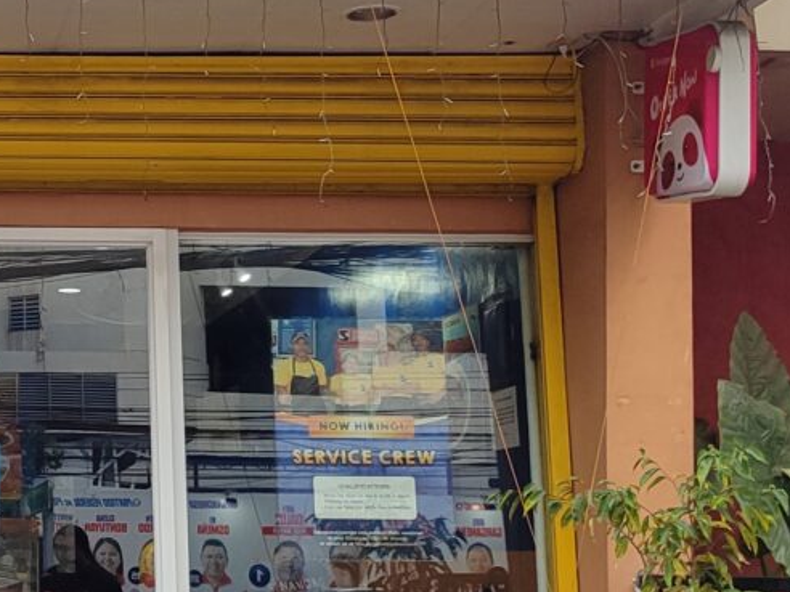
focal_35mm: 78
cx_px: -177
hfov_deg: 22.8
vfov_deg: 18.9
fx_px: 1780
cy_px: 237
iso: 69
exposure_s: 1/120
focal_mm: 5.95
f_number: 1.89
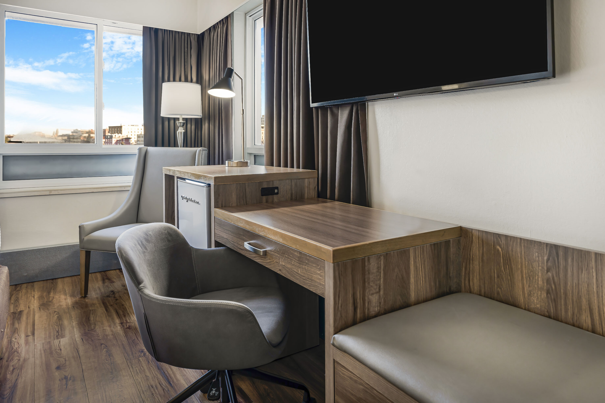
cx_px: 302
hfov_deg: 76.3
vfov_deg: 55.3
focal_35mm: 23
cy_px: 202
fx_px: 385
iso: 200
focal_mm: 22.9
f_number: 6.3
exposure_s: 1/4
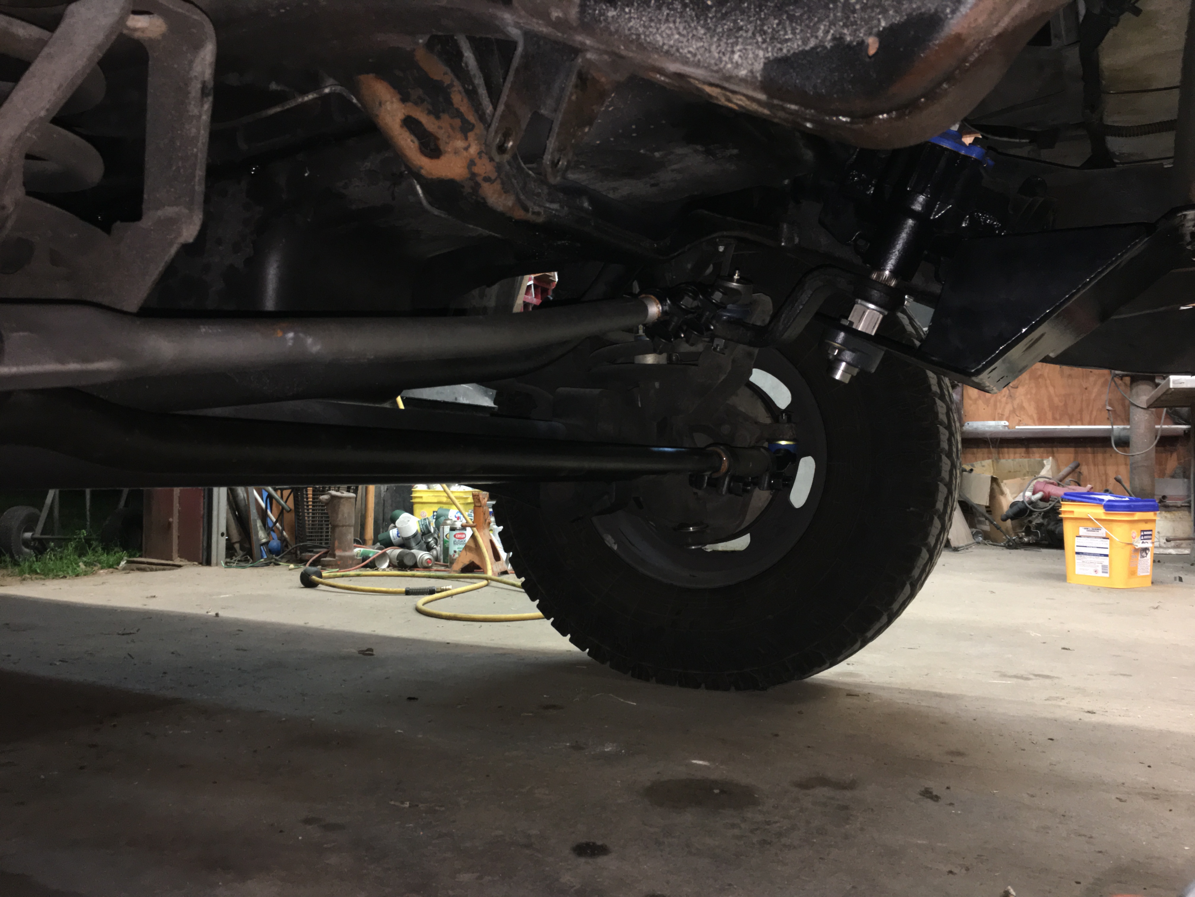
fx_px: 1001
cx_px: 598
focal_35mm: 29
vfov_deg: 48.2
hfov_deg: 61.7
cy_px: 448
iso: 100
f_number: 2.2
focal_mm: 4.15
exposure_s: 1/16
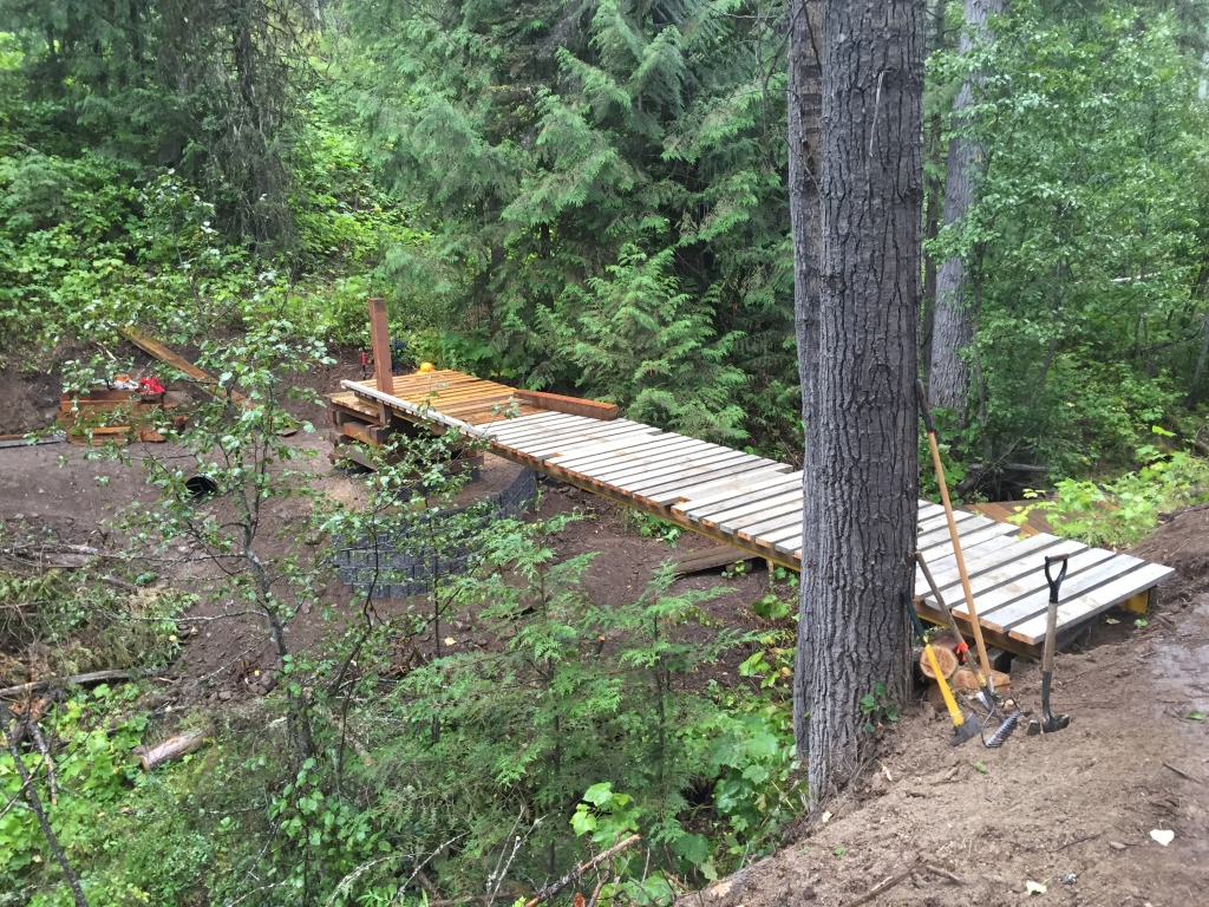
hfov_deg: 61.7
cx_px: 604
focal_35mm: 29
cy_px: 454
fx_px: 1013
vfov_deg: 48.2
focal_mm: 4.15
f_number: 2.2
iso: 80
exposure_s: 1/30
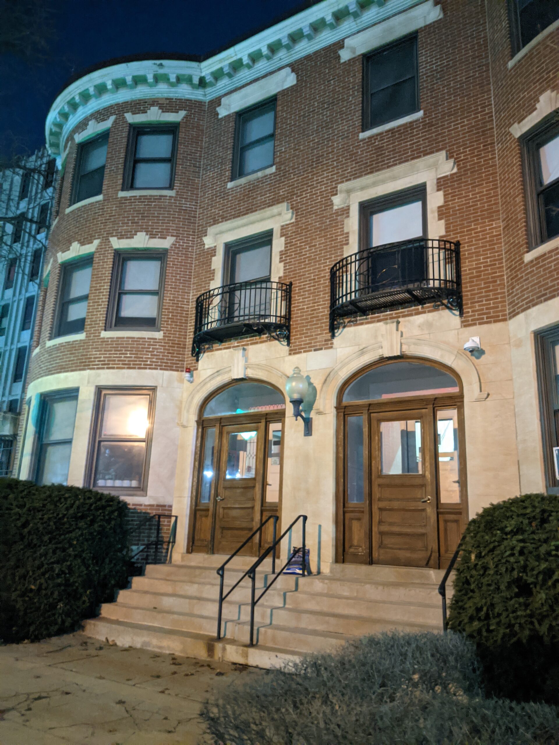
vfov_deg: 65.3
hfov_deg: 51.4
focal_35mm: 27
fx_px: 581
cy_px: 372
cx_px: 280
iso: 2455
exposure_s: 1/3.43
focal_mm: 4.44
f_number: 1.8
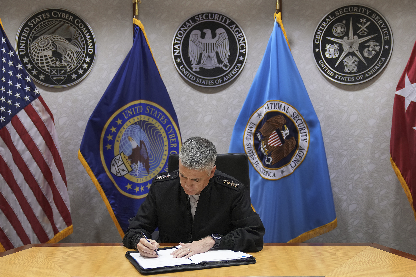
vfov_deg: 37.9
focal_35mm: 35
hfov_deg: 54.4
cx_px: 208
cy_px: 138
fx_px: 404
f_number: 2.8
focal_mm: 35
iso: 1600
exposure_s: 1/160
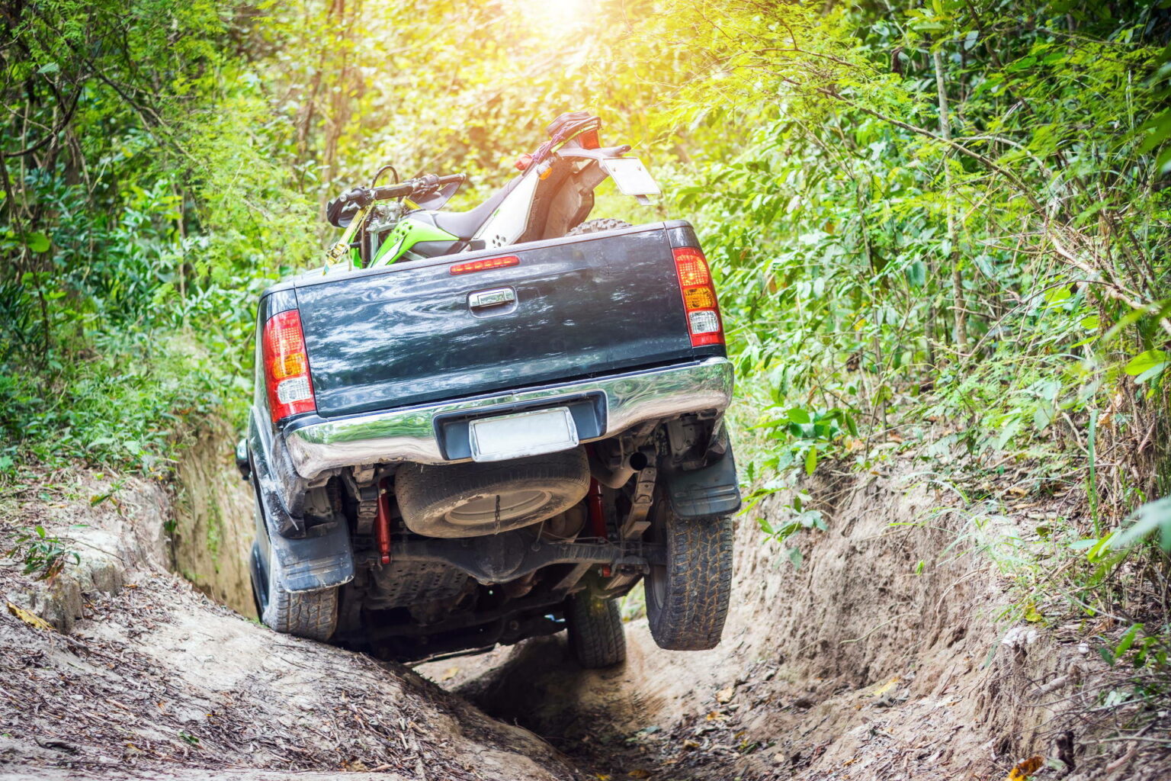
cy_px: 390
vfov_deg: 18.2
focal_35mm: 75
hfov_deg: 27.0
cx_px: 586
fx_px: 2439
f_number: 2.8
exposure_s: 1/50
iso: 100
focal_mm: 50
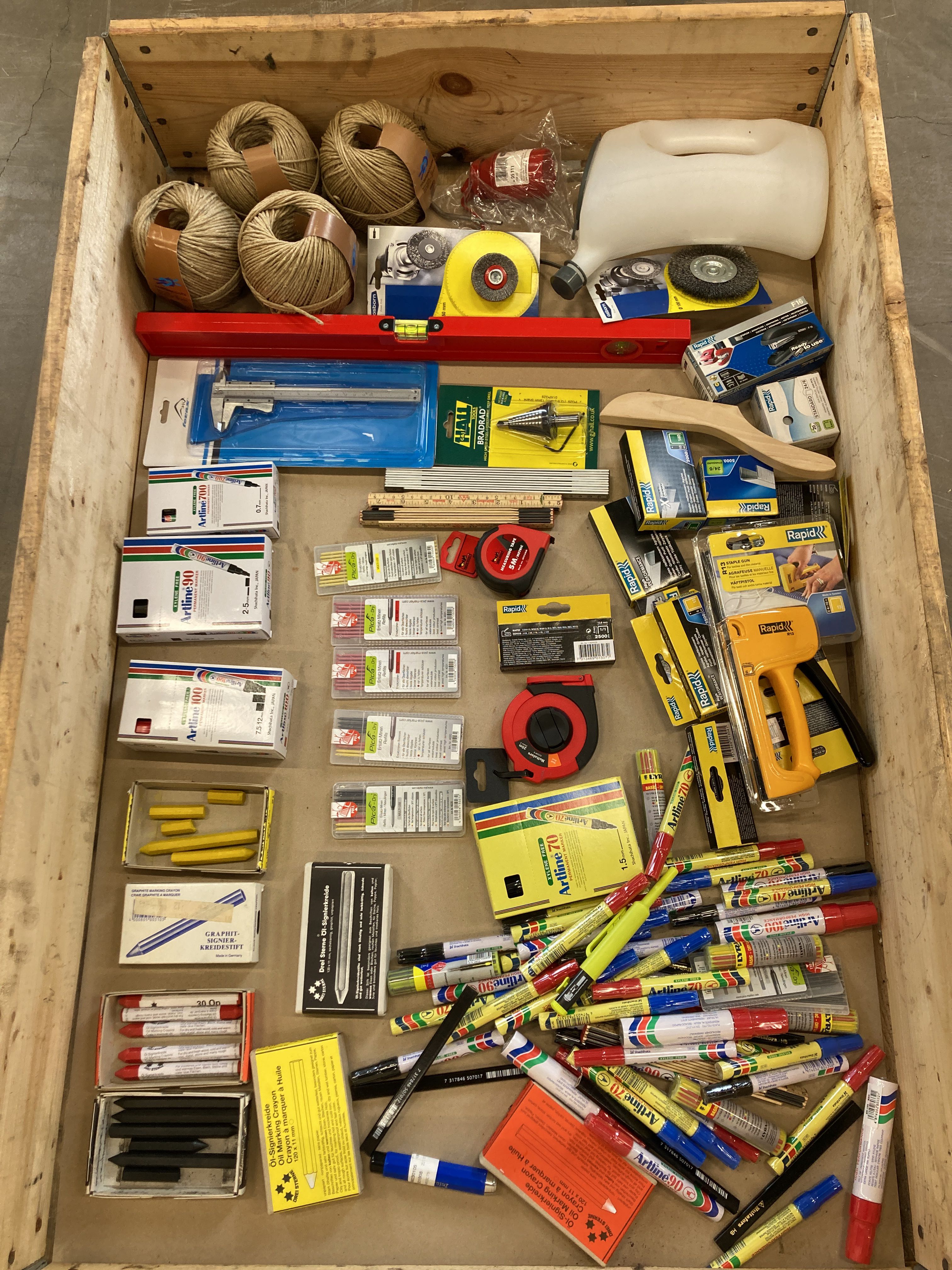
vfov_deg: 63.4
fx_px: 1027
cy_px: 635
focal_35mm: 28
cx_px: 476
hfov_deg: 49.7
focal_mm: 3.99
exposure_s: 1/121
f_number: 1.8
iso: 80
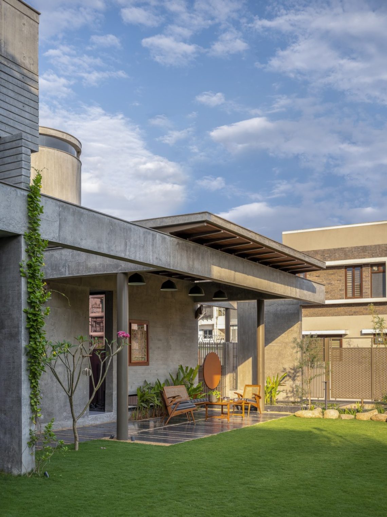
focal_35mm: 40
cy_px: 258
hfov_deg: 36.0
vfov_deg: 46.8
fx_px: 596
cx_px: 194
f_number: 6.4
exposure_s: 1/220
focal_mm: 50
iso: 100
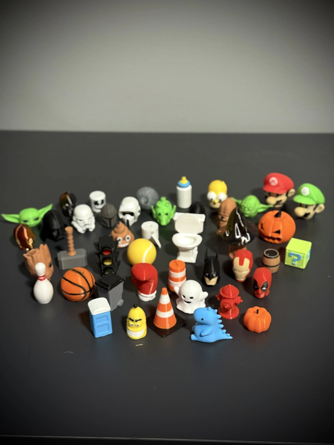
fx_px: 618
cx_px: 167
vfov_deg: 39.7
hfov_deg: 30.3
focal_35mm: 48
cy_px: 222
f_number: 1.78
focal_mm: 6.76
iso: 250
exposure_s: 1/40
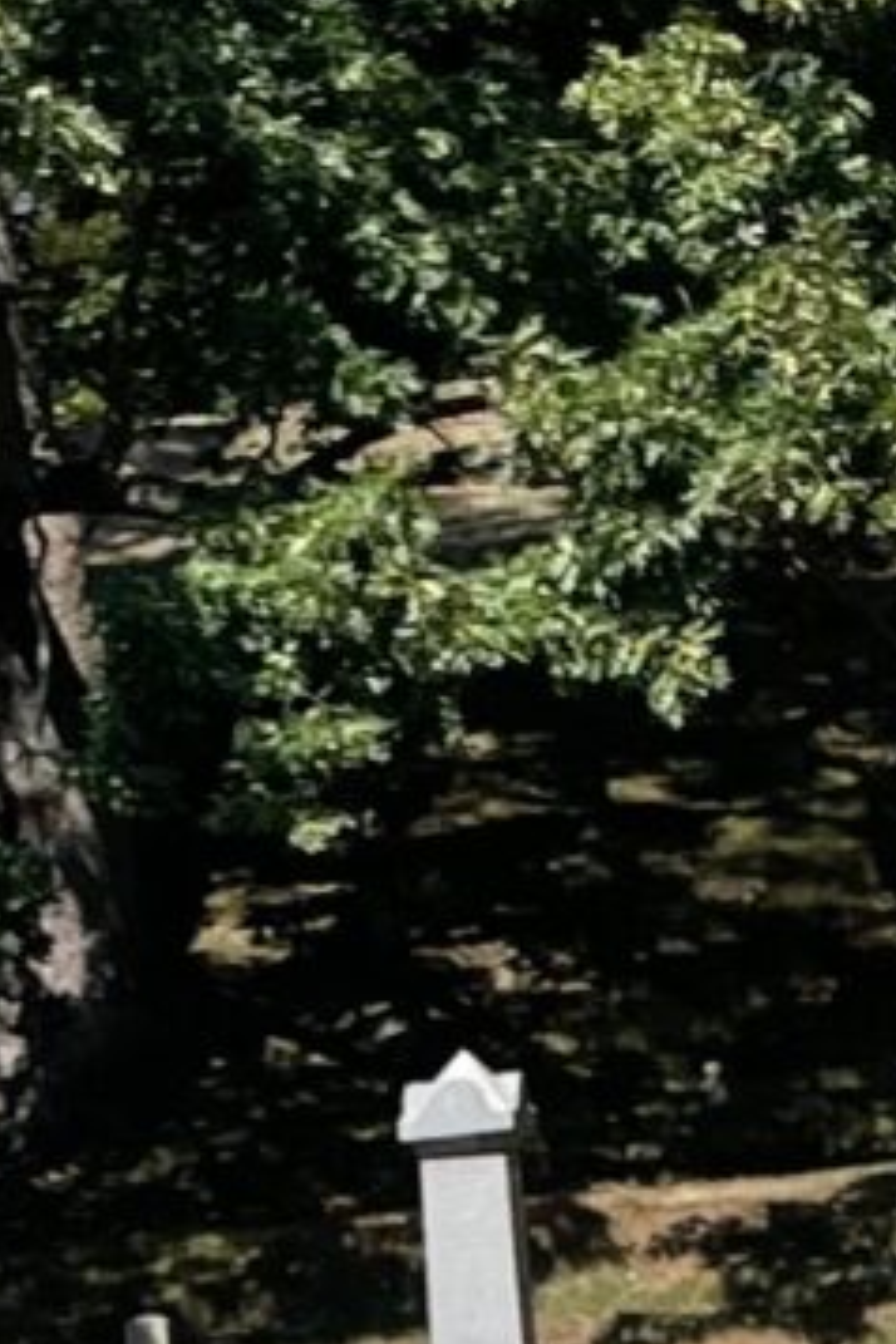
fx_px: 7242
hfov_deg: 7.0
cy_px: 2447
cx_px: -343
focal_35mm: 194
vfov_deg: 10.0
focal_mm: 4.2
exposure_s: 1/2959
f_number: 1.6
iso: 32
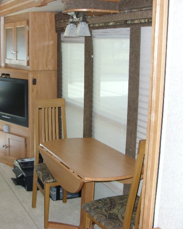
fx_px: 339
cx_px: 41
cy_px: 114
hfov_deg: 29.6
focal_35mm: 50
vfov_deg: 37.3
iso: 200
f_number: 2.8
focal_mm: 6.3
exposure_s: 1/30
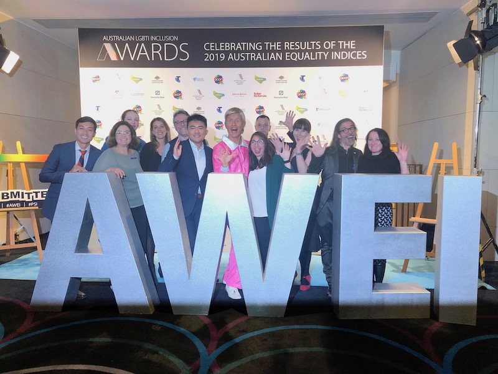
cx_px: 249
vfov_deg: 49.7
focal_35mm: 28
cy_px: 187
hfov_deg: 63.4
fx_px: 403
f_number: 1.8
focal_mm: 4
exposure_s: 1/75
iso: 160
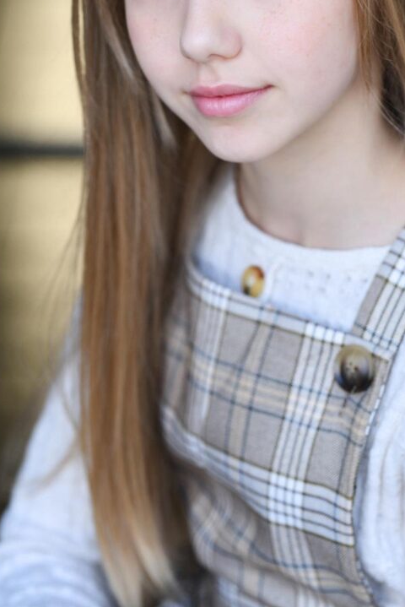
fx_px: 2040
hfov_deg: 11.3
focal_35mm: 121
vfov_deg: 16.9
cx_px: 249
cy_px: 176
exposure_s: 1/125
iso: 80
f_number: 3.2
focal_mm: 85
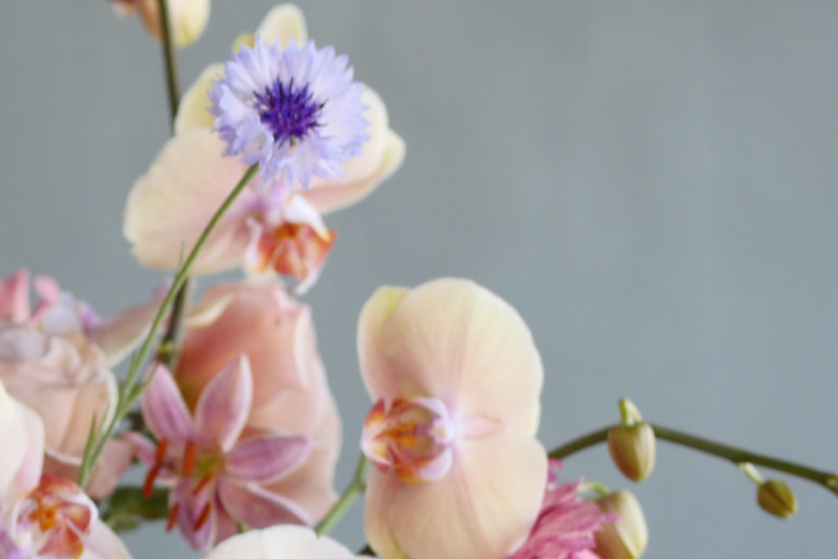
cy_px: 756
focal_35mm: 136
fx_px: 3166
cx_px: 62
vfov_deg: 9.9
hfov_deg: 14.9
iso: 200
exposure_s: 1/80
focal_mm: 25
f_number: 2.8
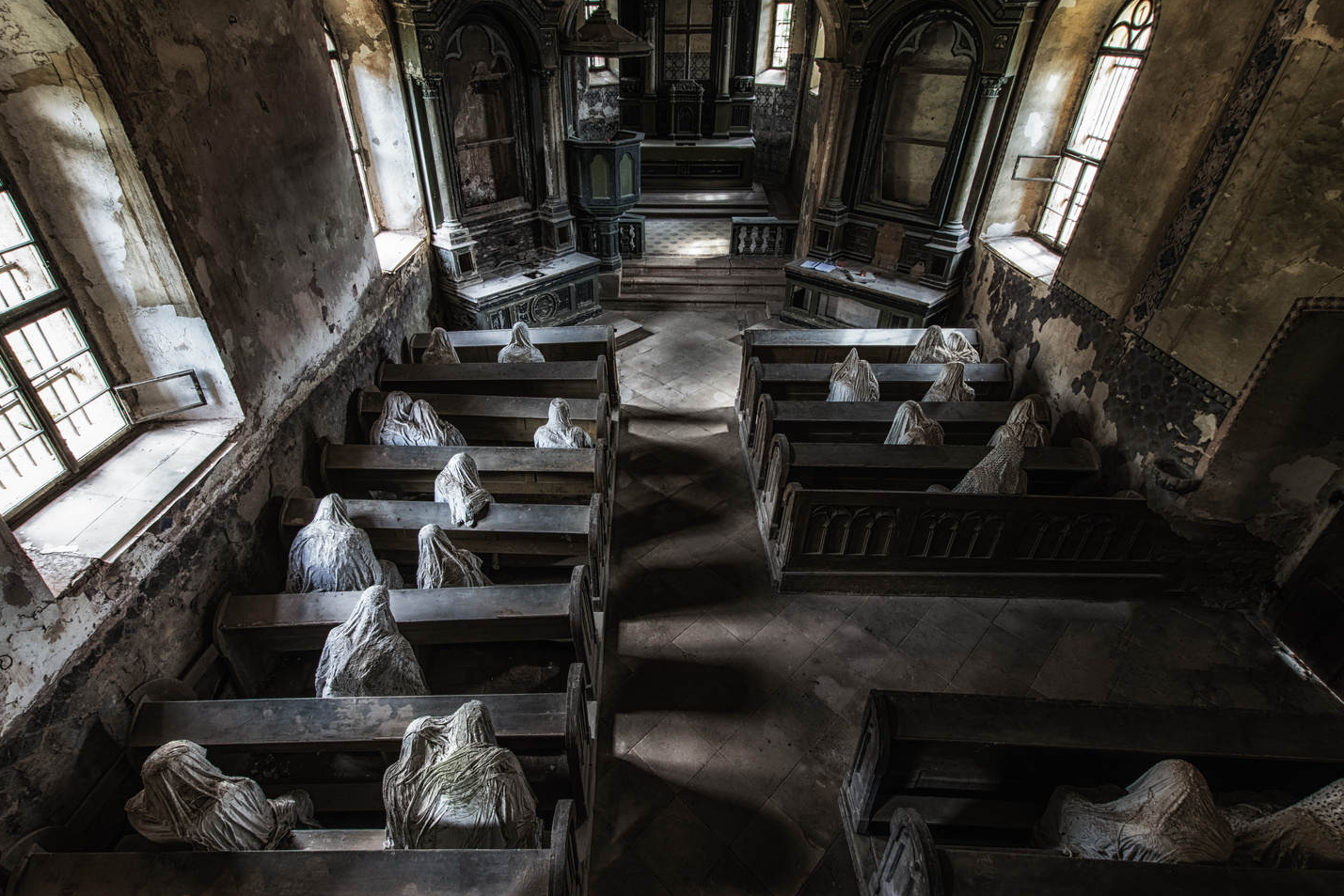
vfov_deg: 70.4
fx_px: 635
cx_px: 638
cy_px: 420
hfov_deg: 93.2
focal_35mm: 17
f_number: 11
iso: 100
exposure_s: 1
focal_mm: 10
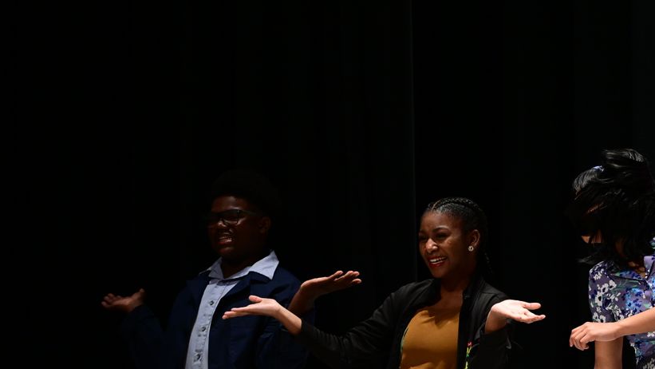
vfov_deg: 6.8
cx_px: 516
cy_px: 347
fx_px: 3092
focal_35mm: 178
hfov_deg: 12.0
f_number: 4
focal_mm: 93
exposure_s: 1/800
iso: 2500
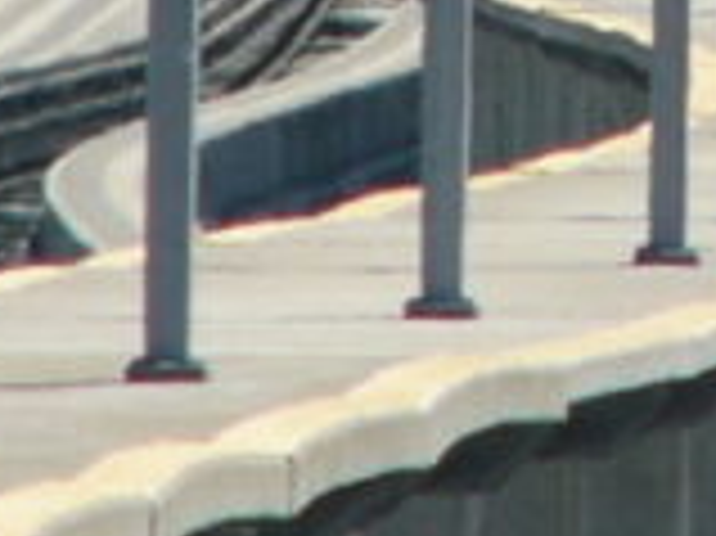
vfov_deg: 0.5
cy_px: -221
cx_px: 941
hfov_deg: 0.7
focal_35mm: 2779
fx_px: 57438
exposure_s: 1/400
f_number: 4
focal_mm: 72
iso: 50
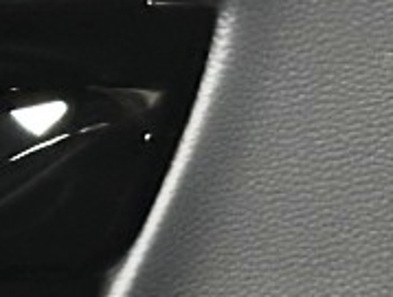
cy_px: 649
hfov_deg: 6.8
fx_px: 3117
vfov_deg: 5.3
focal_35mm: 274
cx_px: -599
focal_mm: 6.86
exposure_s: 1/24
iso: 640
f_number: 1.78
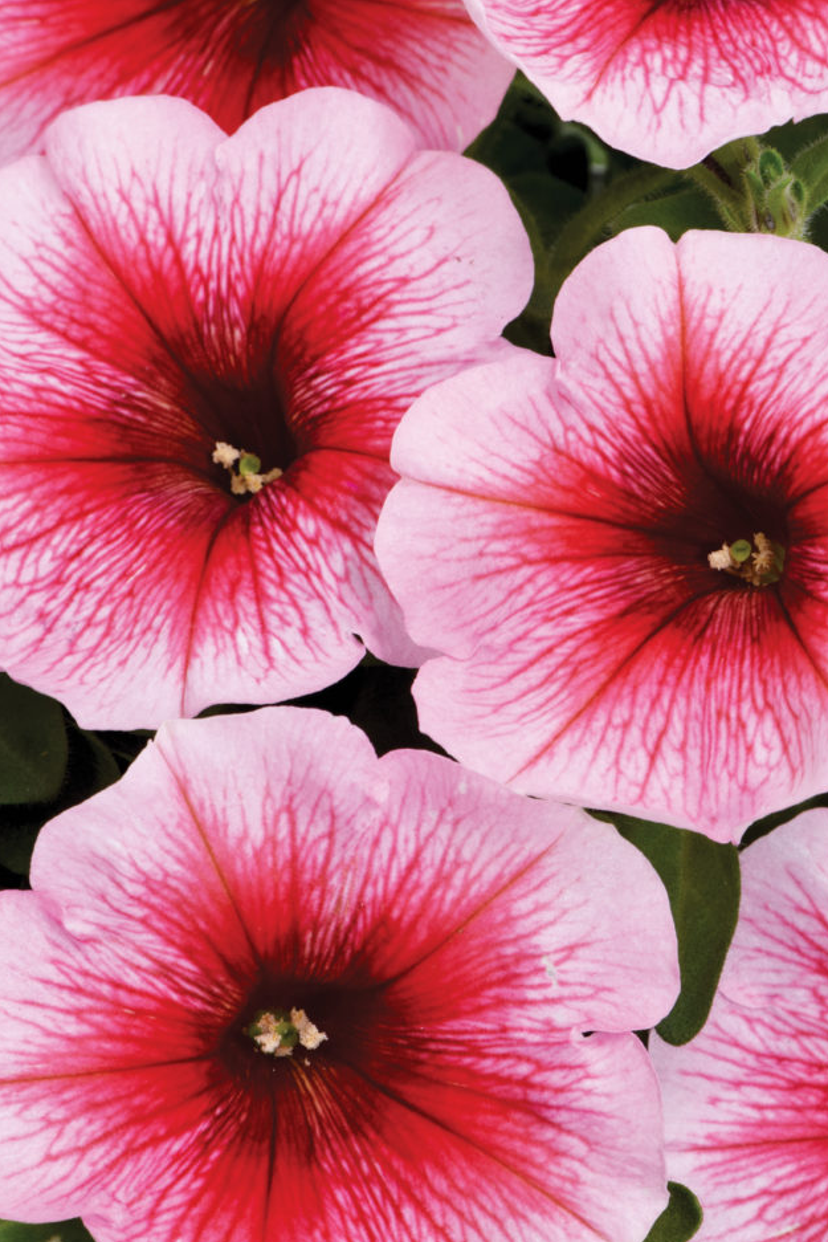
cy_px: 561
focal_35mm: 194
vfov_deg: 10.6
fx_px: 6677
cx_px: 506
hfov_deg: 7.1
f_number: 20
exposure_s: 1/6
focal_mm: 105
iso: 100
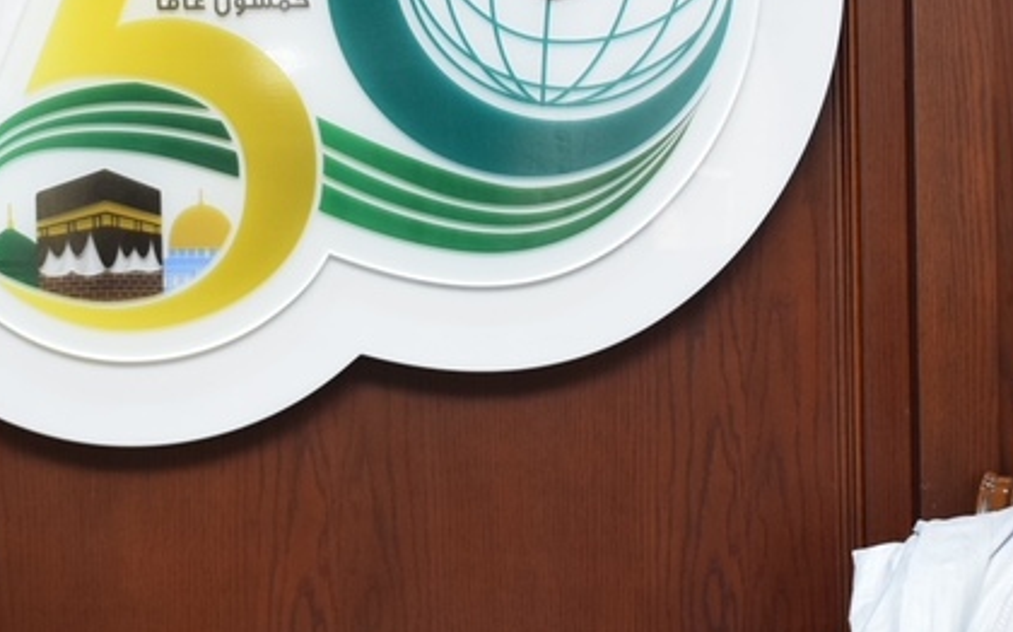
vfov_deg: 13.5
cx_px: 392
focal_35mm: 97
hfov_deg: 21.4
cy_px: 253
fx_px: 2676
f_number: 4.5
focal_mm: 26
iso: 800
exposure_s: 1/80
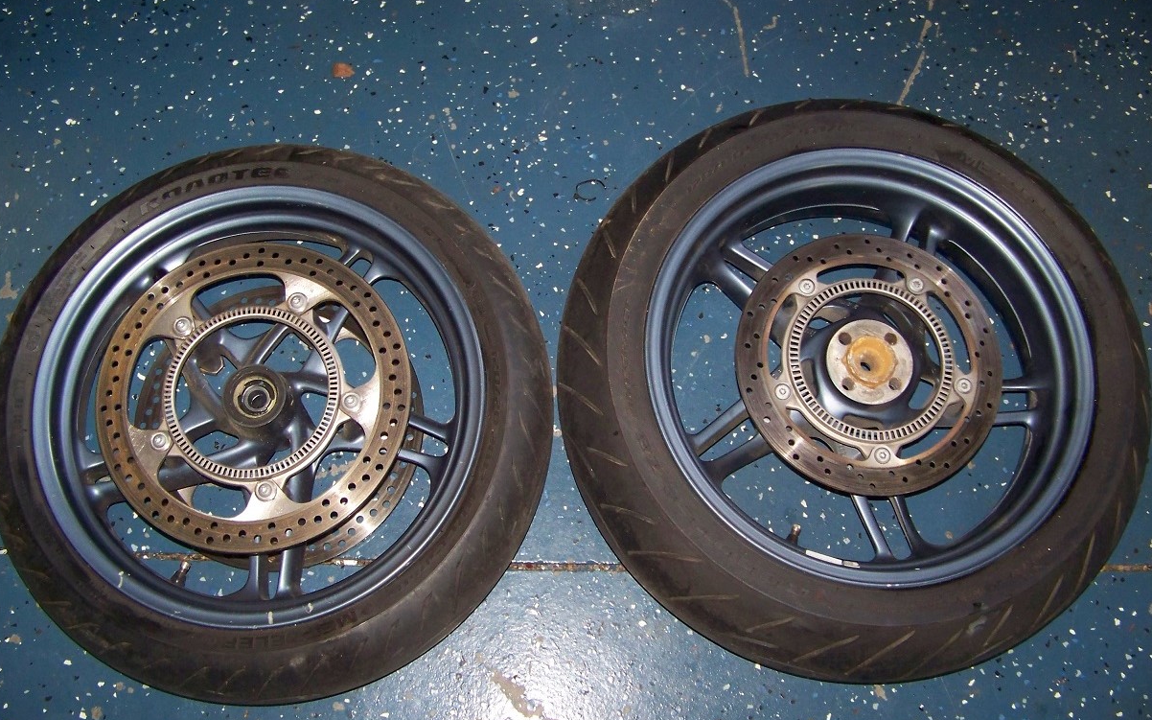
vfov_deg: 32.8
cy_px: 358
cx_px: 576
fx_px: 1224
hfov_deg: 50.4
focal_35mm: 39
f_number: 2.8
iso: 200
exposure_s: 1/30
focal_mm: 5.85
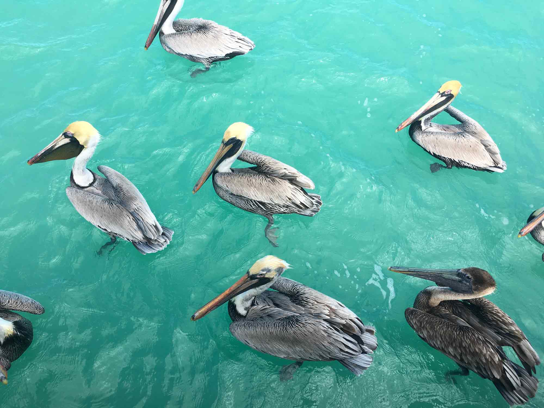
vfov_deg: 48.2
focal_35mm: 29
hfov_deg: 61.7
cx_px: 272
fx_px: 456
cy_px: 204
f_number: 2.2
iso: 25
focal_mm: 4.15
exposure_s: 1/646
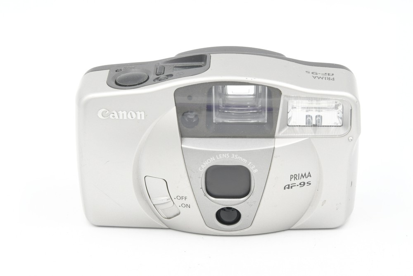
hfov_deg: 17.1
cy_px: 138
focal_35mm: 120
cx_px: 206
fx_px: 1377
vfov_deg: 11.4
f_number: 10
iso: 400
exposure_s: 1/80
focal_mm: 80
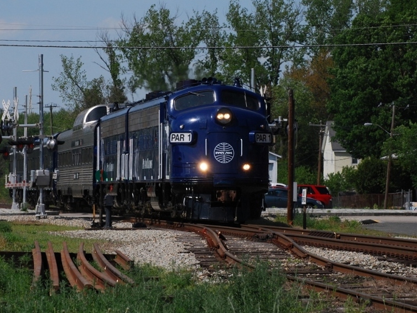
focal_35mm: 228
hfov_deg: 8.7
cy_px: 156
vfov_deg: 6.5
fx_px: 2747
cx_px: 208
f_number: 11
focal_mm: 140
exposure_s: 1/1000
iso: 400
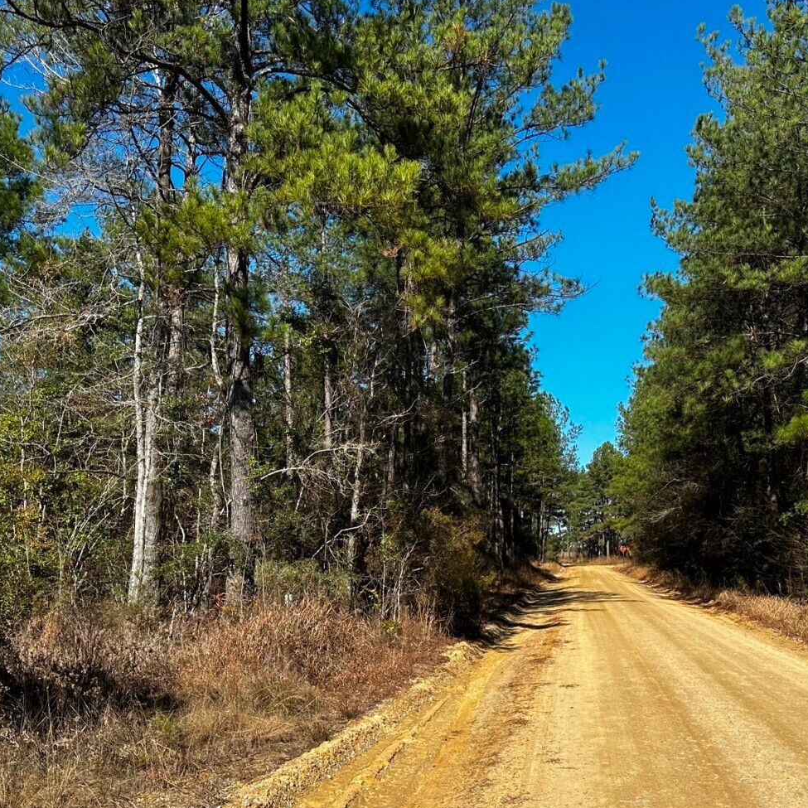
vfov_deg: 55.6
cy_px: 398
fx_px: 766
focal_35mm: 29
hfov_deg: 55.1
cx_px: 310
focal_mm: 6.86
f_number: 1.78
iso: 80
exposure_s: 1/4016
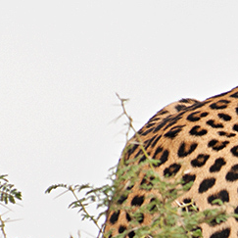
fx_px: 10462
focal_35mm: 1345
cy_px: 269
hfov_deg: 1.3
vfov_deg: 1.3
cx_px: 330
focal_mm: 200
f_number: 5.6
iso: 200
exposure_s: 1/200
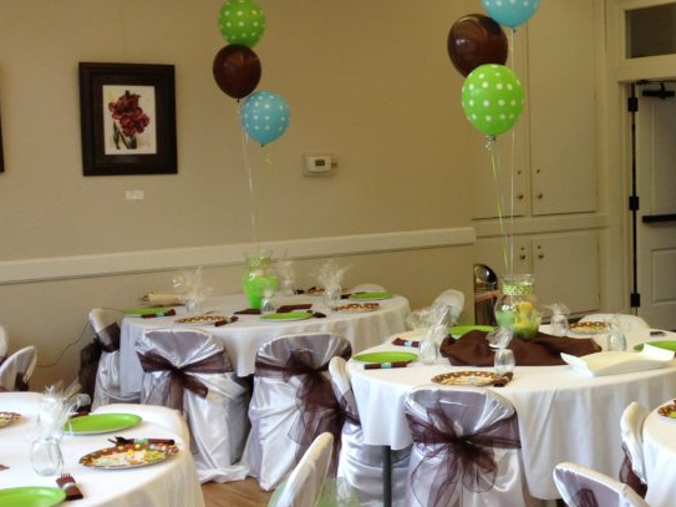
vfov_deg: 22.2
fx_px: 1289
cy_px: 285
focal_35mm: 66
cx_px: 620
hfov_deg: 28.2
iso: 64
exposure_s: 1/120
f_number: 2.4
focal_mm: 4.28
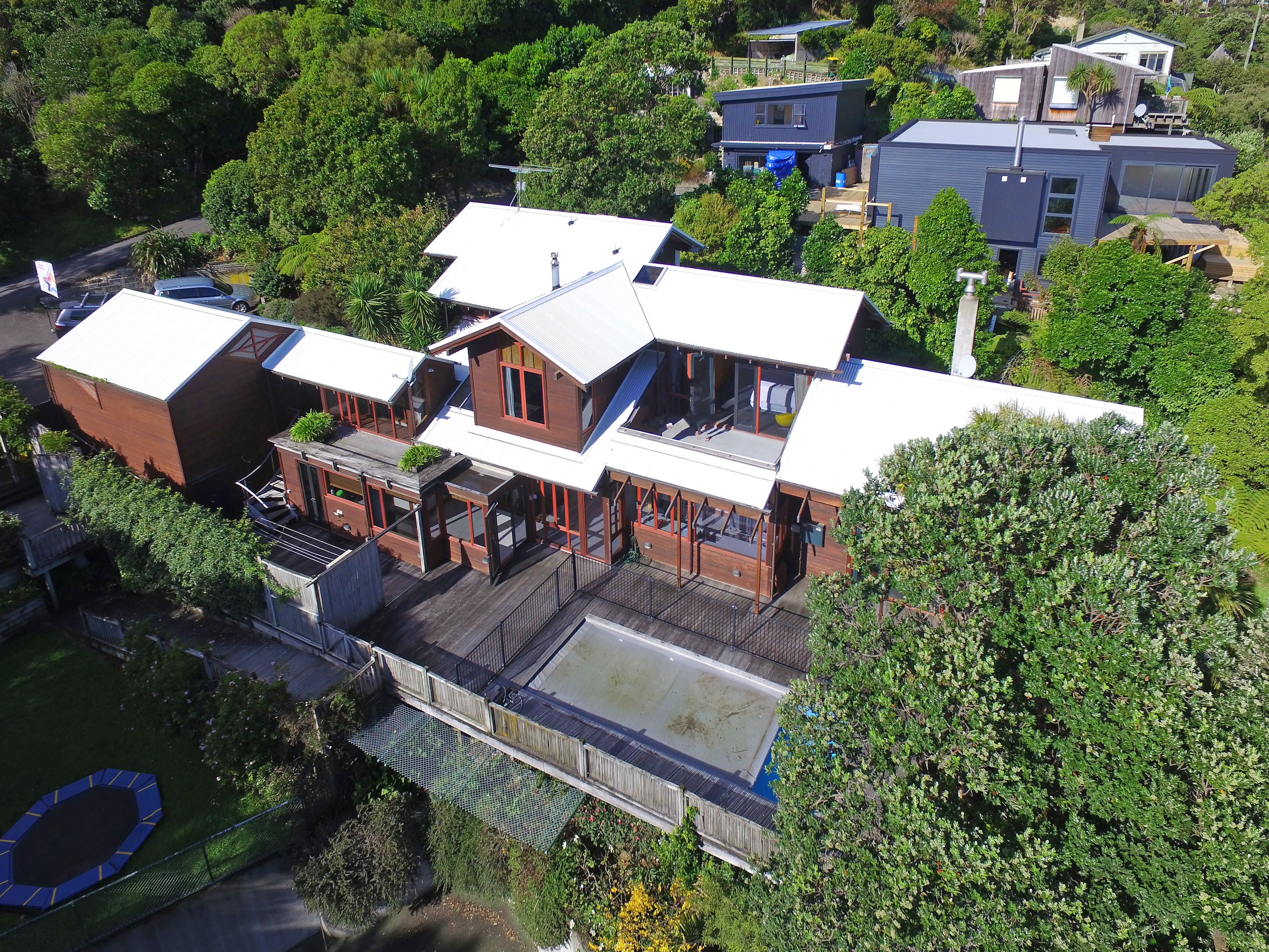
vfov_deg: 66.0
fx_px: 733
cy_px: 476
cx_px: 634
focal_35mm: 20
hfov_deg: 81.7
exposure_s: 1/909
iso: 100
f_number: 2.8
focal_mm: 3.61
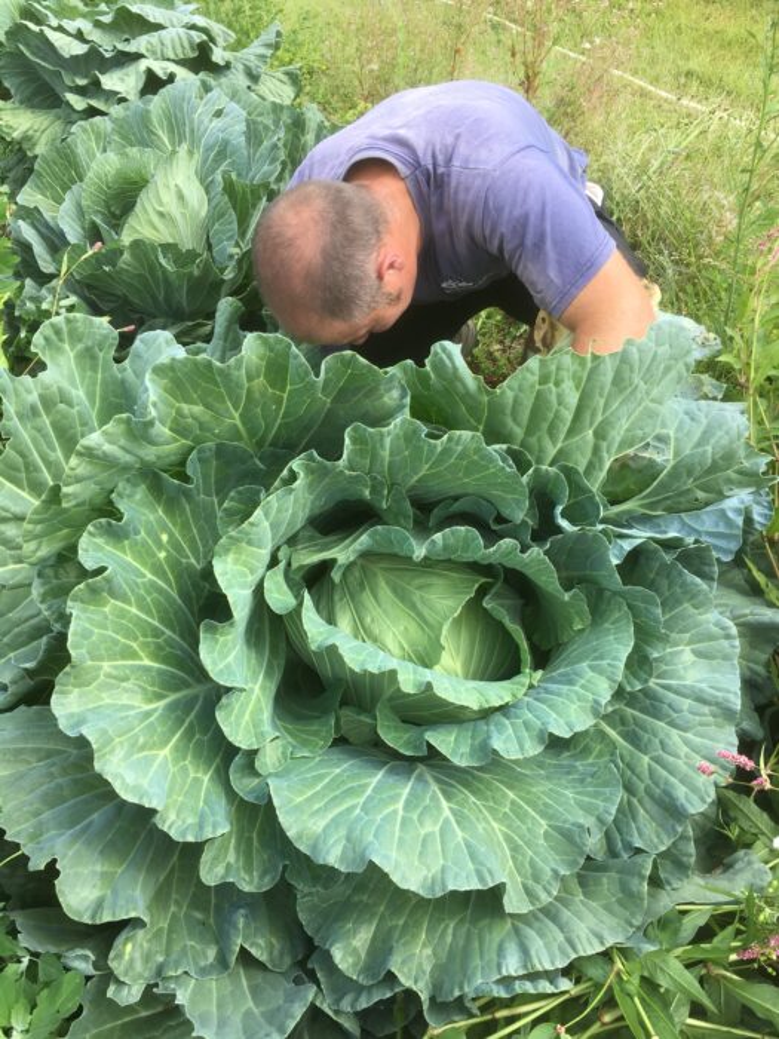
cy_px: 520
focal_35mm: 29
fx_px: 870
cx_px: 390
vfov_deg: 61.7
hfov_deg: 48.2
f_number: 2.2
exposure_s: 1/228
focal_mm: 4.15
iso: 25
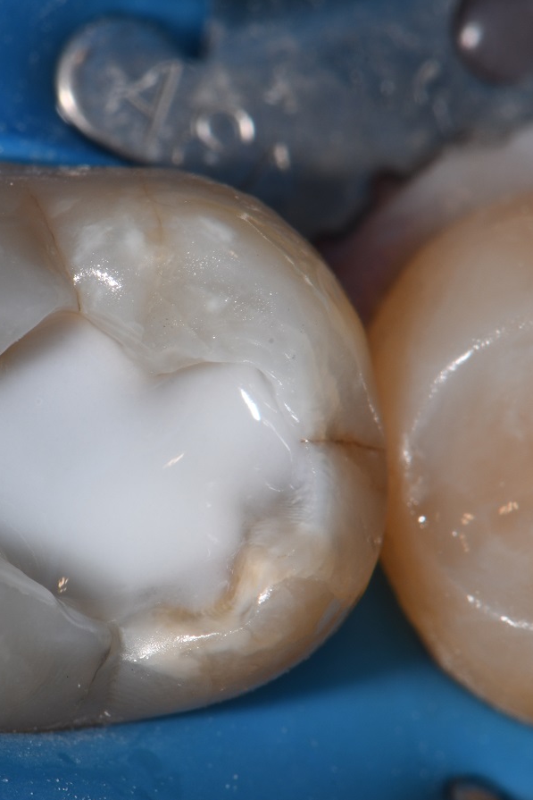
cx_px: 137
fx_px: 5261
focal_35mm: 237
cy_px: 400
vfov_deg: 8.7
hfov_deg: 5.8
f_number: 32
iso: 200
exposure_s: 1/160
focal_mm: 105
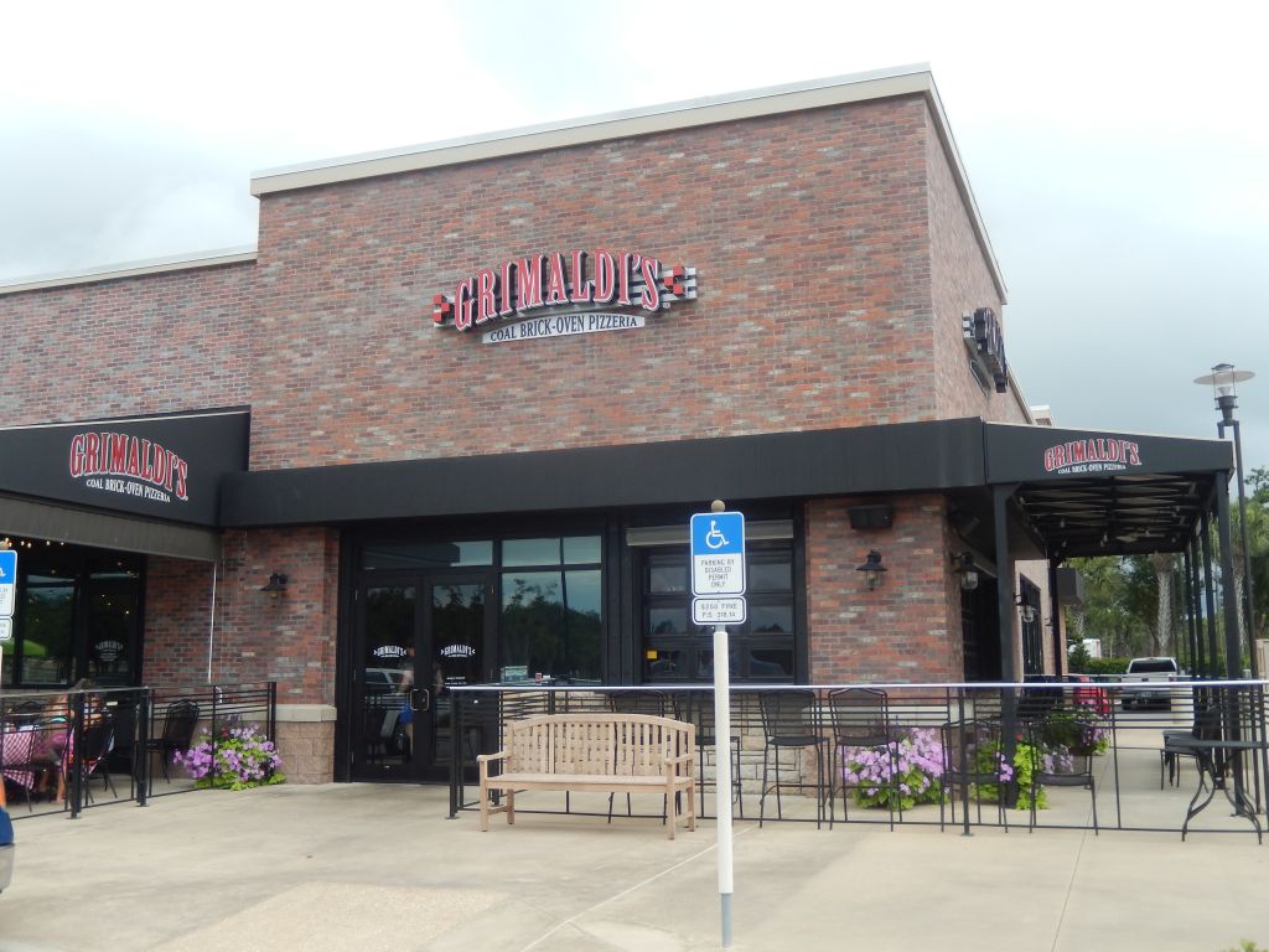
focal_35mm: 36
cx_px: 634
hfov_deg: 51.4
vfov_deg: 39.7
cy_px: 476
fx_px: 1320
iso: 125
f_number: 4
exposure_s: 1/800
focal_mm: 6.5
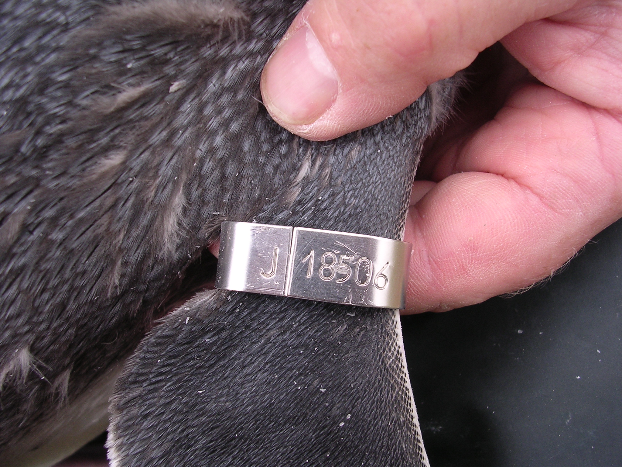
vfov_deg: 37.7
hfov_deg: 49.0
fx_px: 683
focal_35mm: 38
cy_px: 234
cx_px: 311
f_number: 2.8
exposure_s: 1/86.9
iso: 100
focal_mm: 5.8
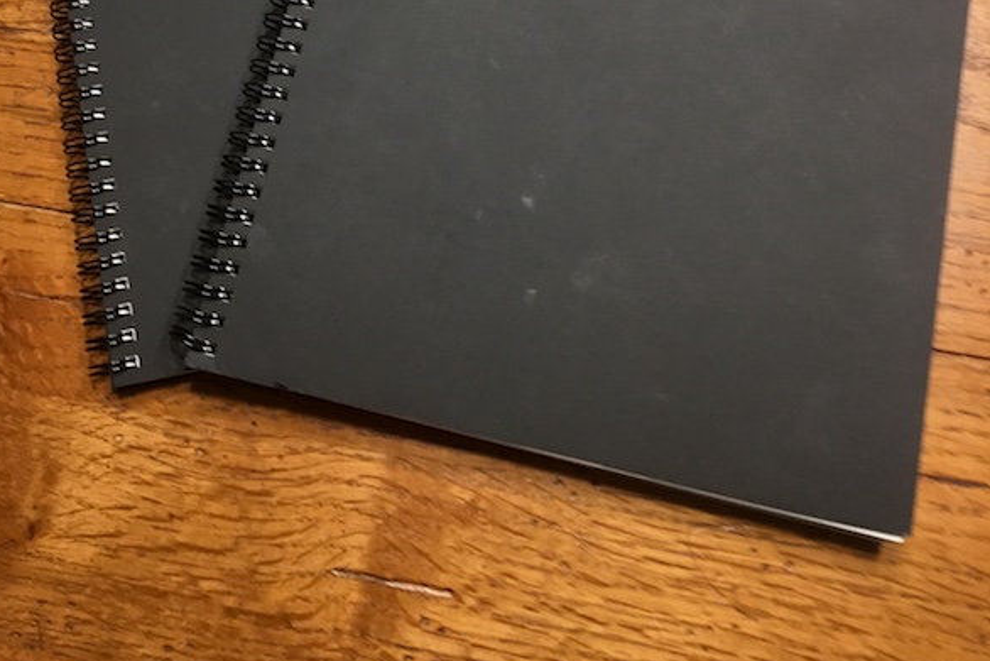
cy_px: 24
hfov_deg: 44.5
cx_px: 487
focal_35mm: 44
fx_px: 1210
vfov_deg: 28.9
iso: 80
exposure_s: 1/30
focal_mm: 3.3
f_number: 2.4
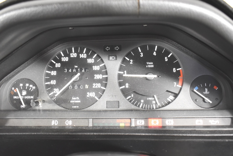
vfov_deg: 41.7
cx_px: 116
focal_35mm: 32
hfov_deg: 59.5
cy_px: 78
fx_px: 204
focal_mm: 21
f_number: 4.5
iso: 1600
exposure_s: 1/80
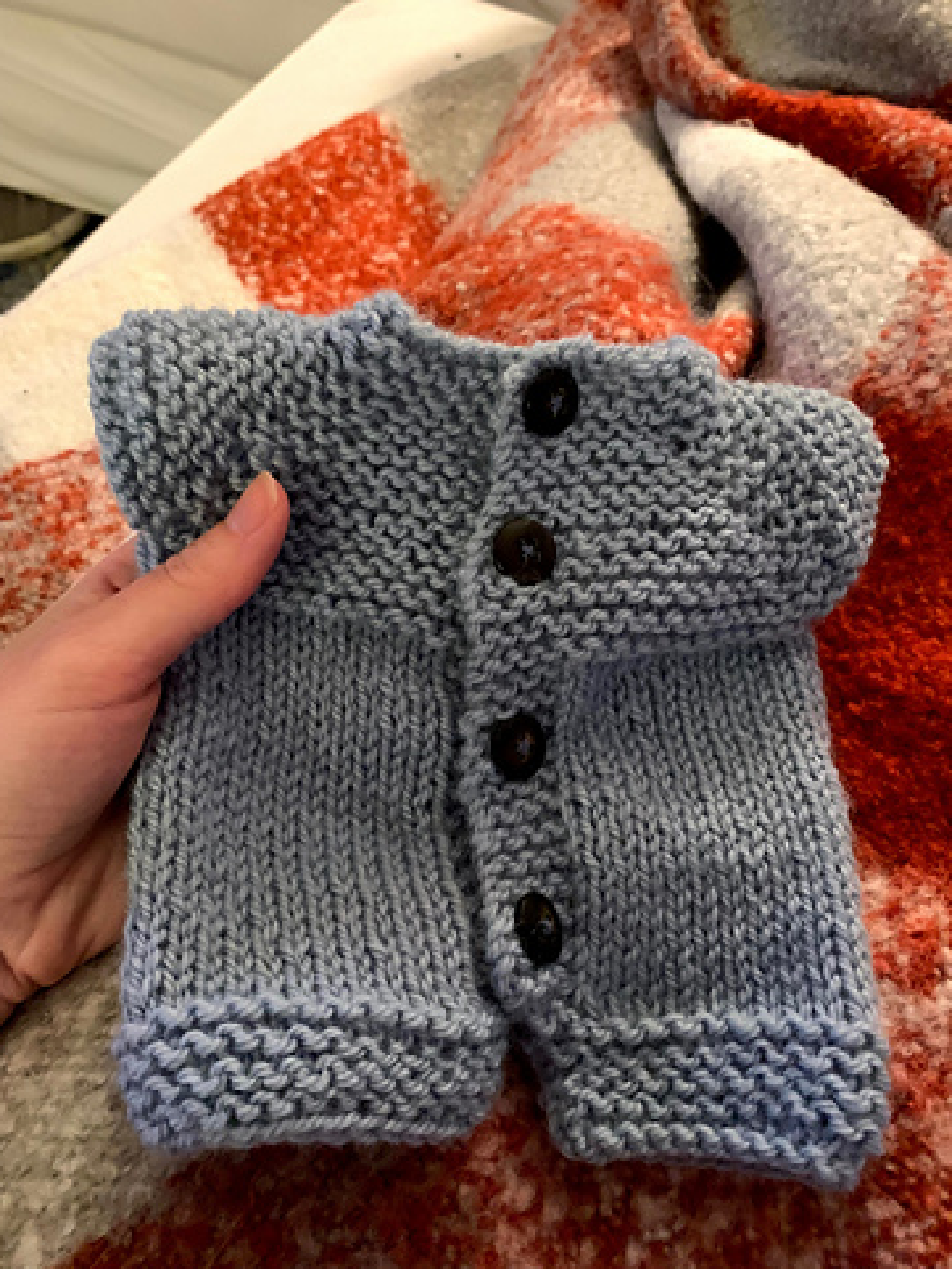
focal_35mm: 27
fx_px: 990
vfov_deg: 65.3
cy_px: 617
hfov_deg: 51.4
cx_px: 460
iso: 640
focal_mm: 4.25
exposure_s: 1/30
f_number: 1.8
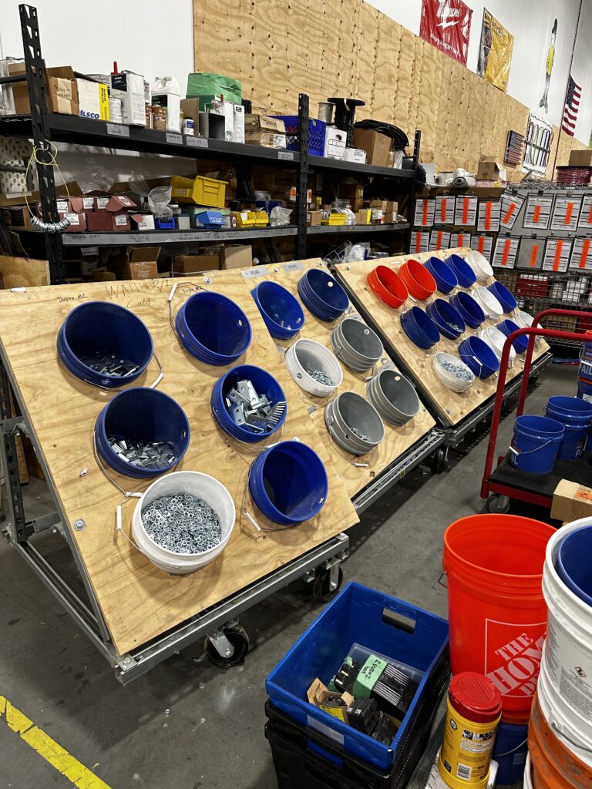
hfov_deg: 56.8
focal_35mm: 24
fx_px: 547
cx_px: 296
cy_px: 394
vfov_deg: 71.6
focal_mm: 6.86
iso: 160
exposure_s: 1/60
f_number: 1.78
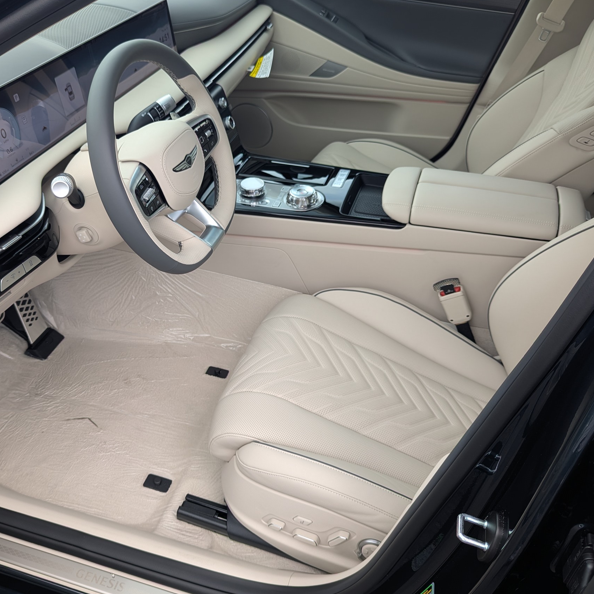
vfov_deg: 51.1
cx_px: 255
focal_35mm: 32
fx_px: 621
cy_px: 298
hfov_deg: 50.9
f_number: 1.85
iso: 41
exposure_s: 1/376
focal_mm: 6.81
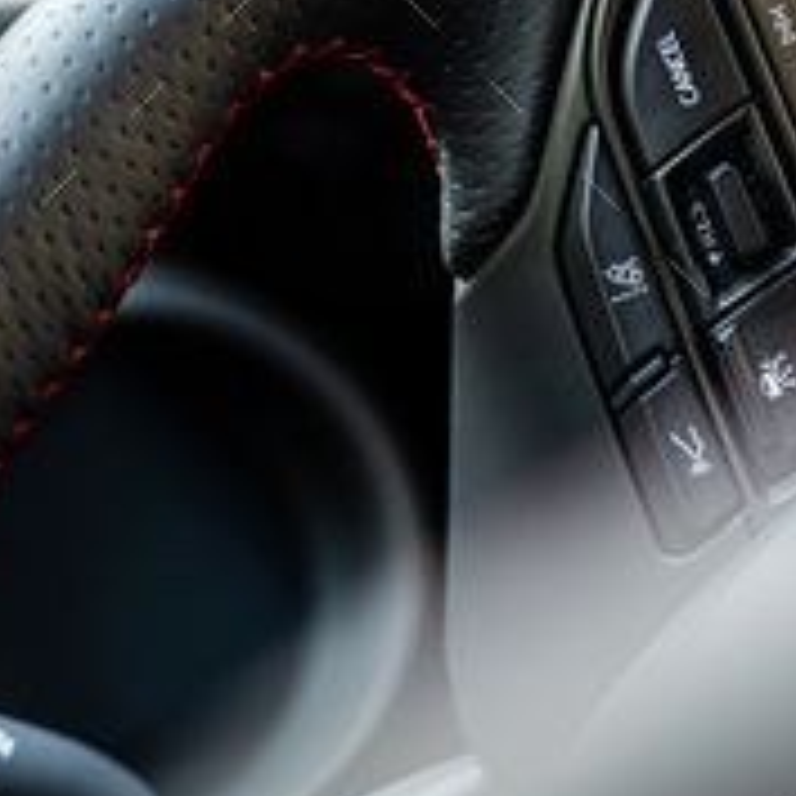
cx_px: 980
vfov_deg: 3.1
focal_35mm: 566
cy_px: 128
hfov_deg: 3.1
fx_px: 14725
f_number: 3.5
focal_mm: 200
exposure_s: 1/60
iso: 200
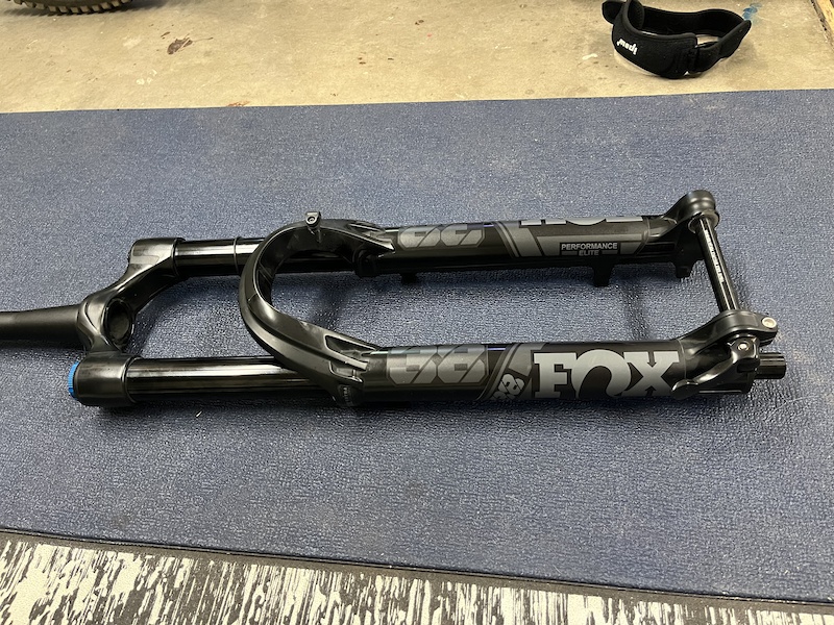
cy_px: 312
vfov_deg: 53.1
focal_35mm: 26
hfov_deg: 67.3
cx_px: 417
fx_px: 626
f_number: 1.6
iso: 500
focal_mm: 5.1
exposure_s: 1/40
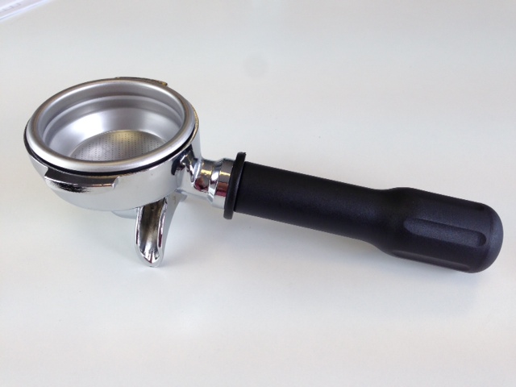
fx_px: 492
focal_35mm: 33
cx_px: 258
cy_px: 194
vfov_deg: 42.9
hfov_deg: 55.4
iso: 50
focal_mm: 4.13
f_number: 2.4
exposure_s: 1/173
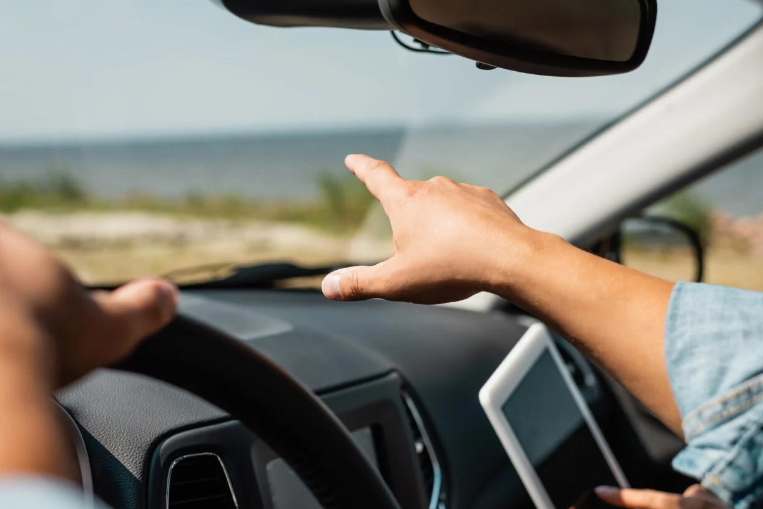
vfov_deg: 30.5
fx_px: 933
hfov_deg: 44.4
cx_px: 424
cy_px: 297
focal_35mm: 44
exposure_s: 1/2500
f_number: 2.8
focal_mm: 35
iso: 100
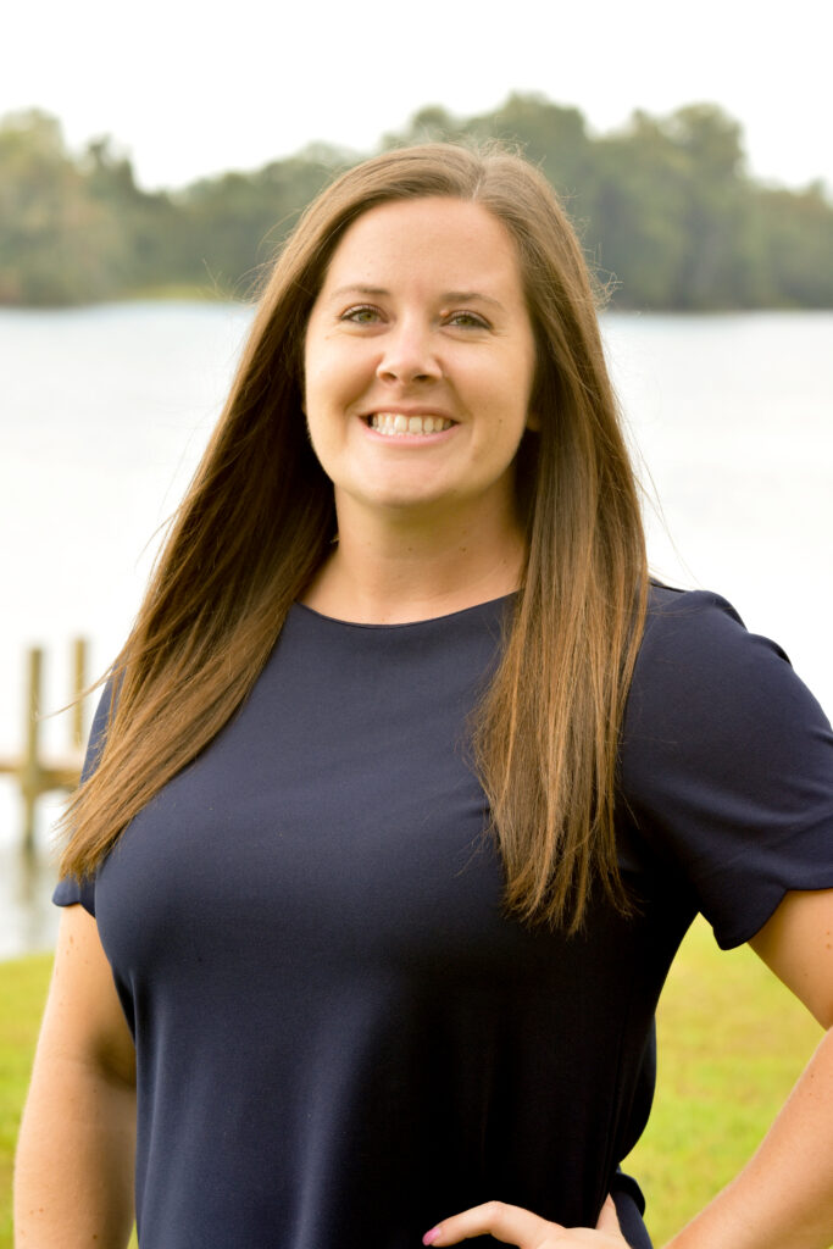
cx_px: 416
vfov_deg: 12.2
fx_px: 5829
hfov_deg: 8.2
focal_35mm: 168
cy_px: 624
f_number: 8
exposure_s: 1/500
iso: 800
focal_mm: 112
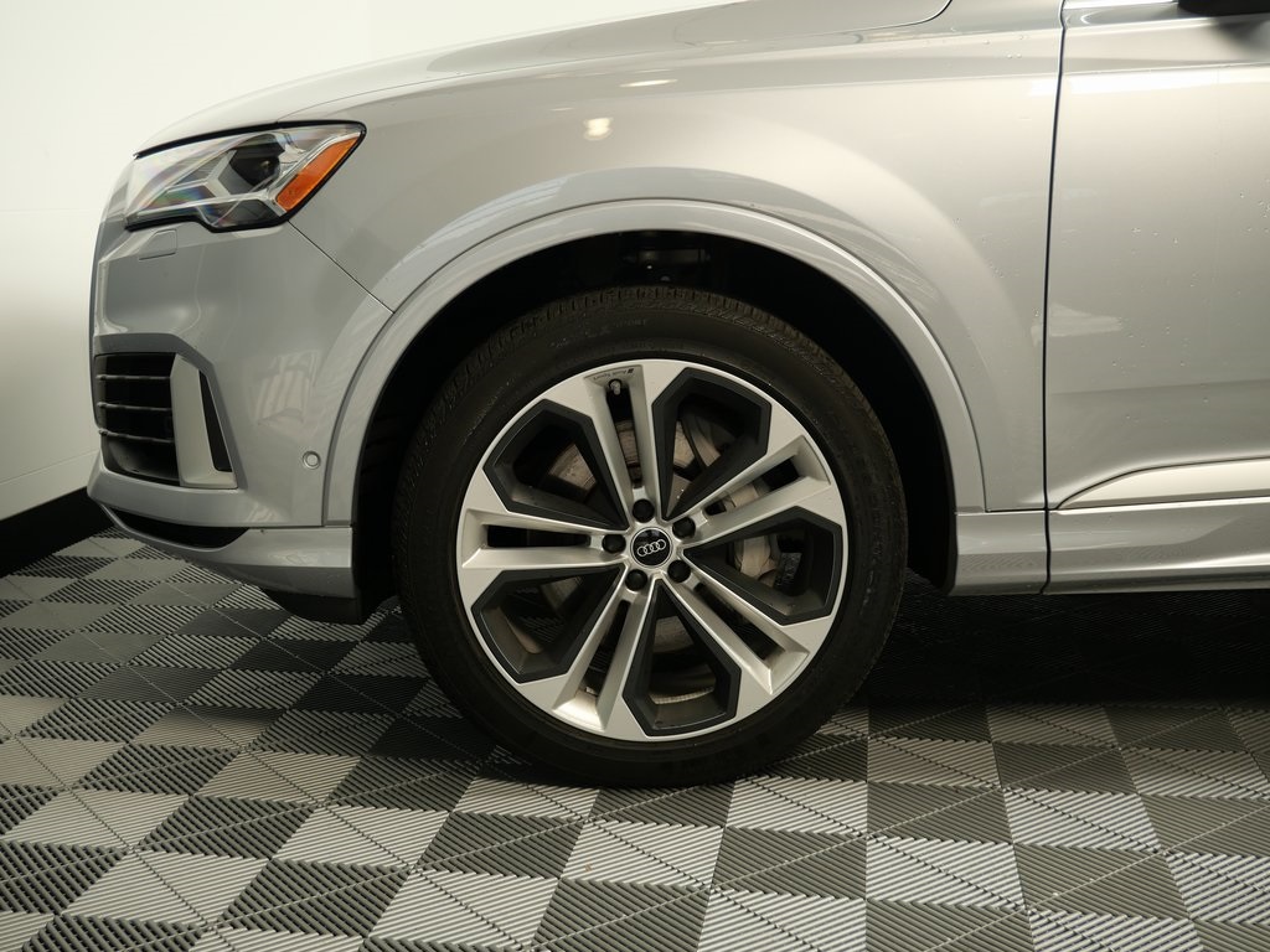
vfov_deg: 32.9
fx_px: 1614
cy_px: 476
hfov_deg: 42.9
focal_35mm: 44
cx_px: 635
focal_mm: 22
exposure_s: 1/200
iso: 250
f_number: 5
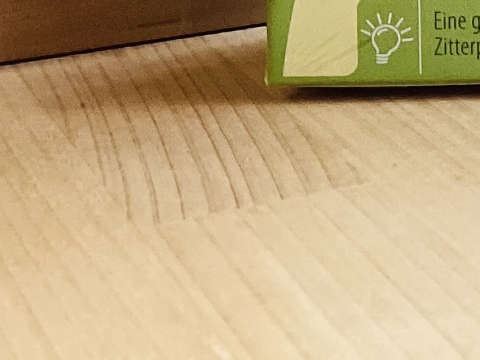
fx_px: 1968
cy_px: -429
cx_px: 1075
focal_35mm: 142
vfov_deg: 9.5
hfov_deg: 11.8
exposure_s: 1/60
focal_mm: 3.3
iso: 100
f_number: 2.4
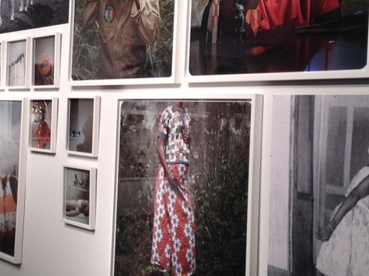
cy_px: 103
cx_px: 155
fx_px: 778
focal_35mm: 73
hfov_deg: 26.6
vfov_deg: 20.1
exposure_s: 1/30
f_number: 2.4
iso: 50
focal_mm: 4.12
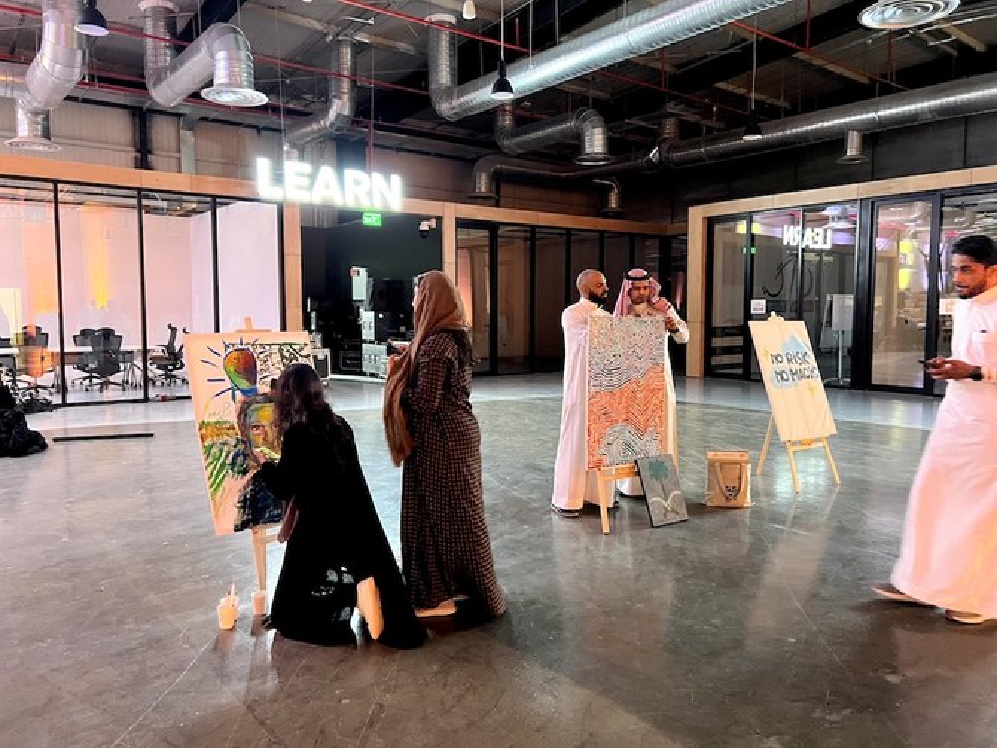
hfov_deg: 67.3
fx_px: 749
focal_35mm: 26
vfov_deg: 53.1
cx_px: 498
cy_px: 374
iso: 640
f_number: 1.5
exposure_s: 1/31
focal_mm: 5.7
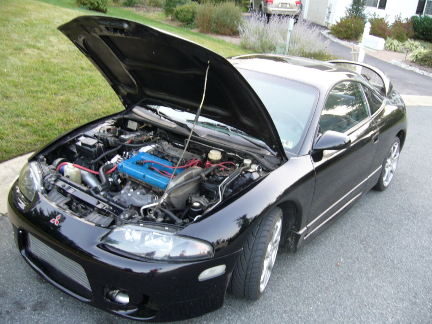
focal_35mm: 35
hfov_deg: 52.6
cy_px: 162
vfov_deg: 40.7
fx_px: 437
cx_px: 216
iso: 100
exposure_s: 1/13
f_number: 2.8
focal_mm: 5.8
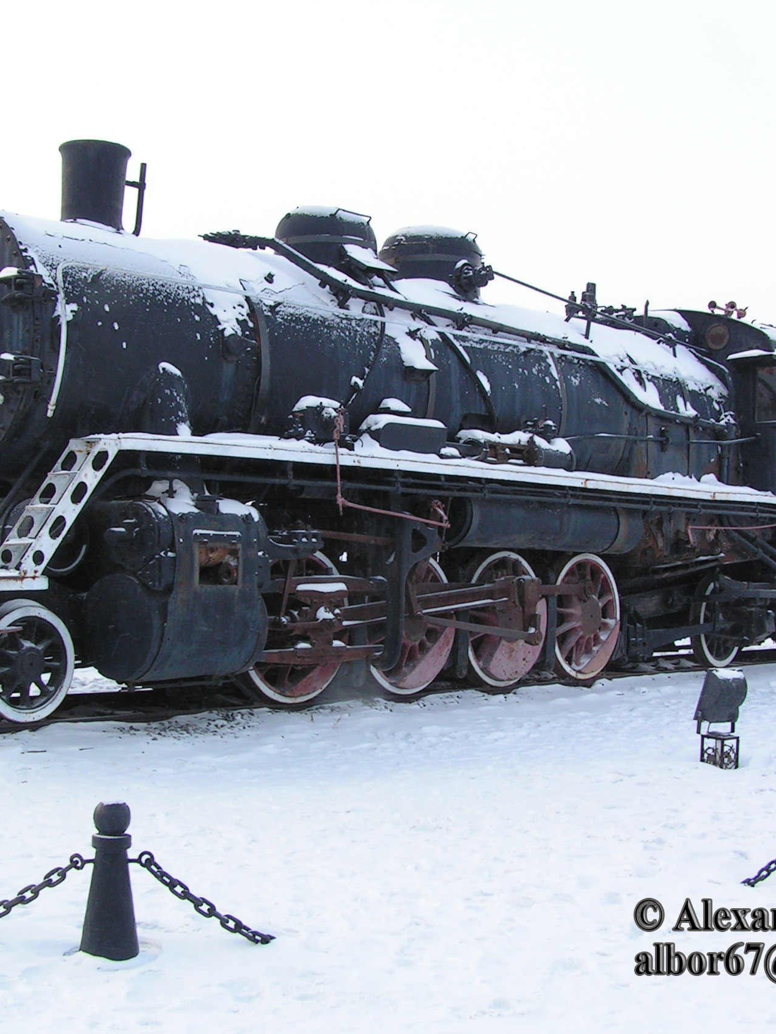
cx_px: 399
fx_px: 1524
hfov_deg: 28.6
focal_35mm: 51
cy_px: 514
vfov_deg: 37.5
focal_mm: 6.3
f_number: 5.6
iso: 50
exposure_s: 1/60
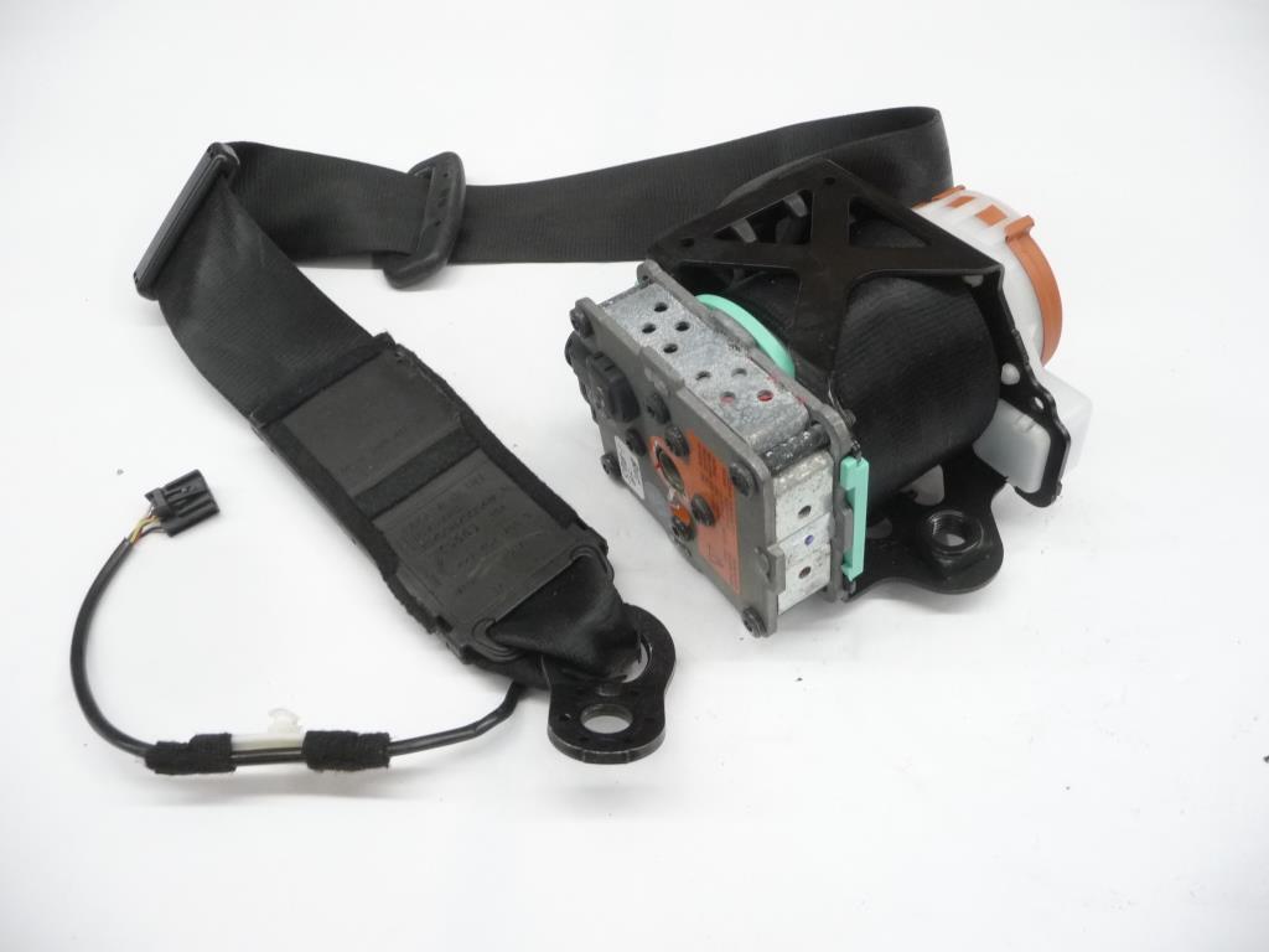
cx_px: 634
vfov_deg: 49.7
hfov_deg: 63.4
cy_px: 476
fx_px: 1026
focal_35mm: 28
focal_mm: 4.7
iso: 320
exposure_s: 1/30
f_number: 3.3
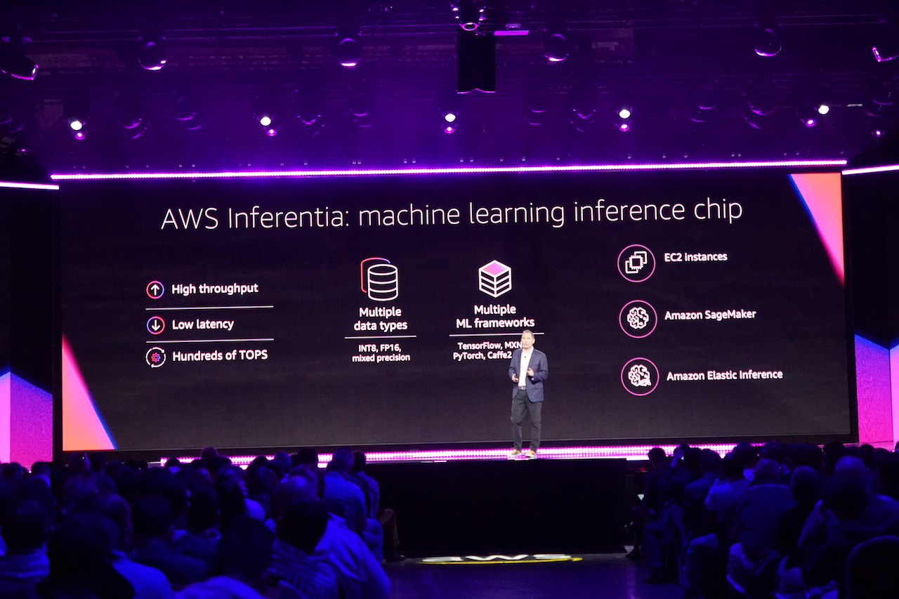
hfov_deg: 27.0
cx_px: 450
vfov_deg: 18.2
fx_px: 1873
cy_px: 300
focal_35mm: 75
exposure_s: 1/160
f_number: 2.8
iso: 2500
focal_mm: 50
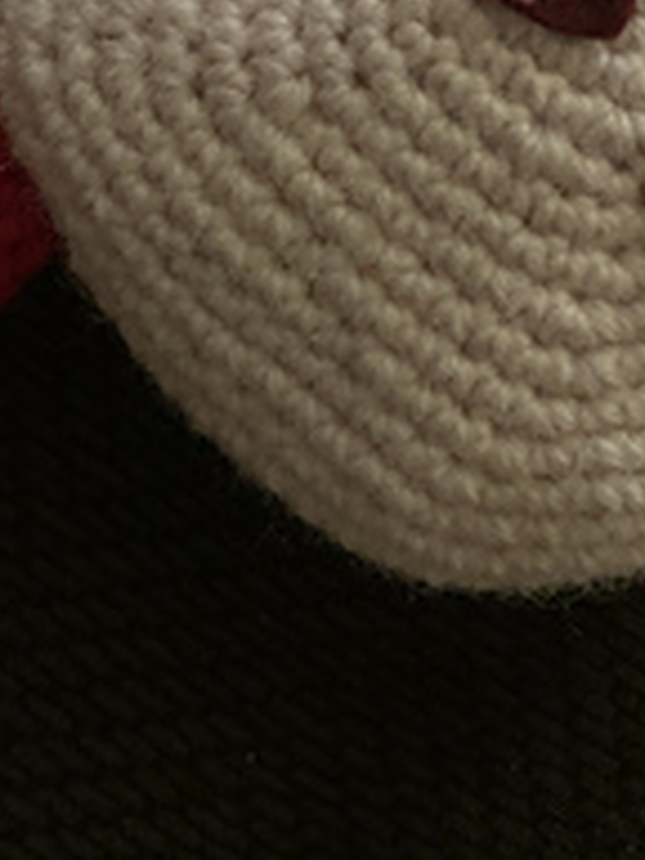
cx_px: 455
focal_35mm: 73
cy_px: 9
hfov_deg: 20.1
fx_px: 1814
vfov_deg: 25.4
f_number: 1.8
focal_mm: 3.99
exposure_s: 1/24
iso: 640
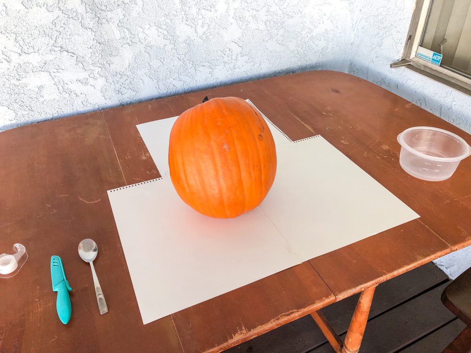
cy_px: 176
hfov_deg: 63.4
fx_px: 381
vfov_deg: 49.7
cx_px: 236
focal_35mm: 28
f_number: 1.8
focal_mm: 4
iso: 50
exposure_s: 1/120
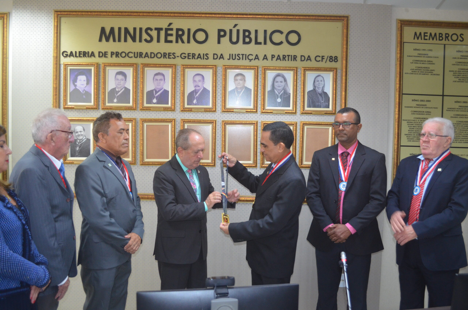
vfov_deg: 39.8
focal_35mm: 33
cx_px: 234
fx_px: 428
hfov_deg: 57.3
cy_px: 155
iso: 1100
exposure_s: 1/60
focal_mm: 22
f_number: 3.8
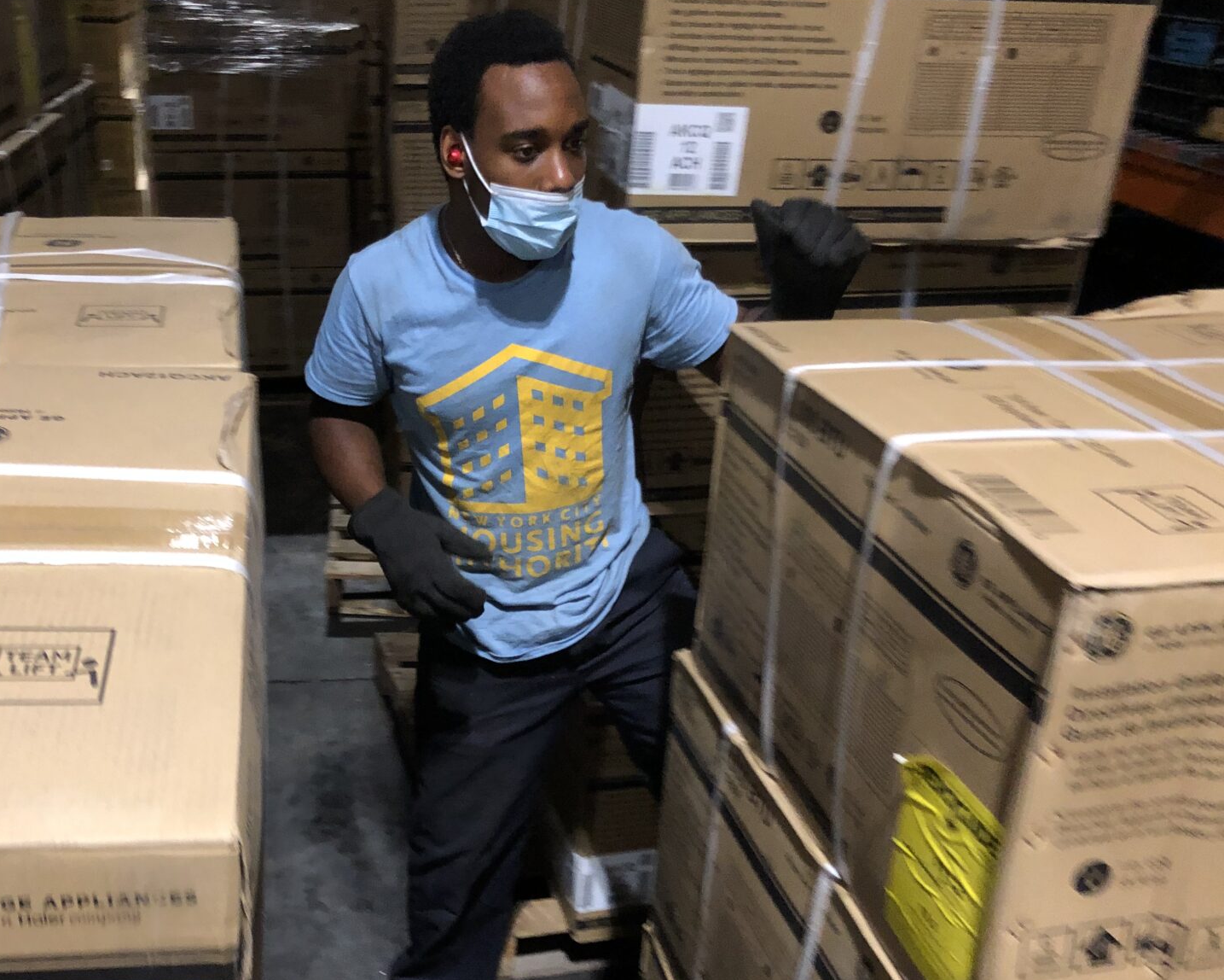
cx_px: 446
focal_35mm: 39
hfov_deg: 46.4
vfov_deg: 38.2
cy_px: 539
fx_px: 1413
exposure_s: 1/15
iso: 80
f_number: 1.8
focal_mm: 4
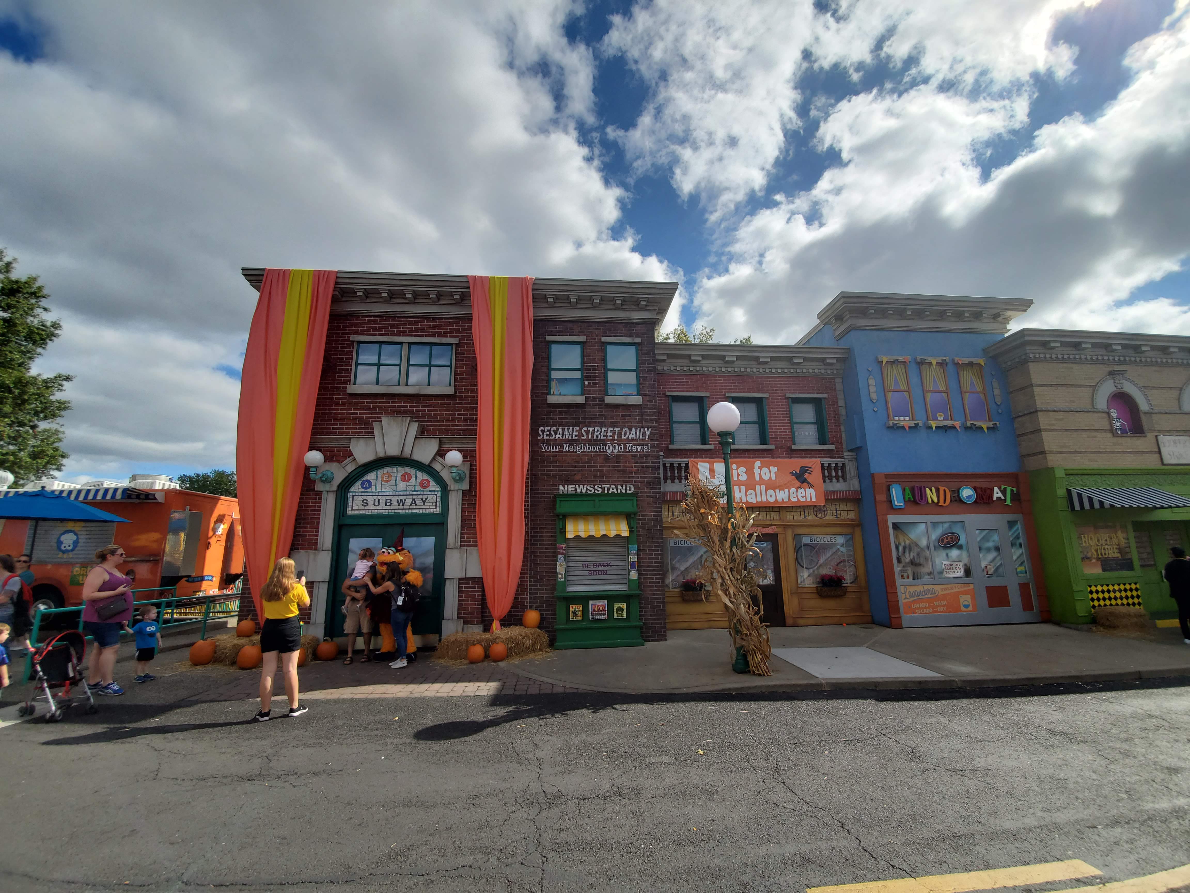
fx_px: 447
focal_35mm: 13
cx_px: 595
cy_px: 446
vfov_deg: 89.9
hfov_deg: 106.2
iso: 50
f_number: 2.2
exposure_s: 1/2082
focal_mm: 1.8
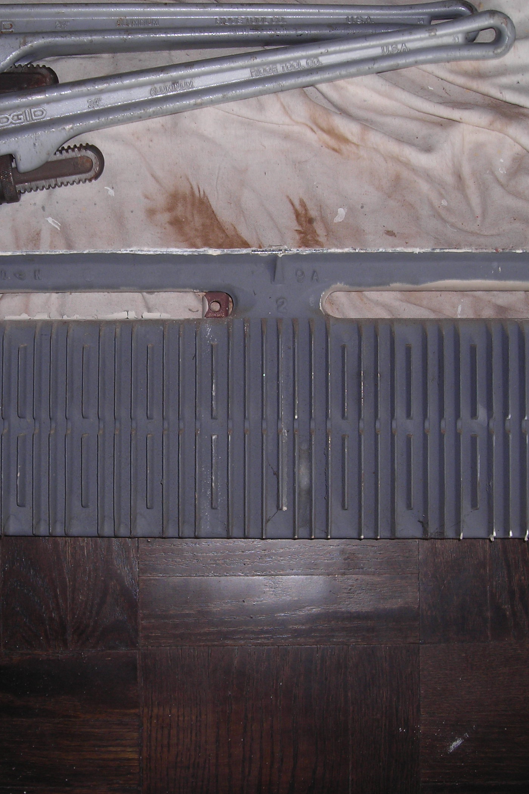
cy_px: 396
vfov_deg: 37.5
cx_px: 163
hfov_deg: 25.3
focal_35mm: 53
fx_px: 1168
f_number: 3.2
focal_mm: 6.3
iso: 50
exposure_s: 1/60.1
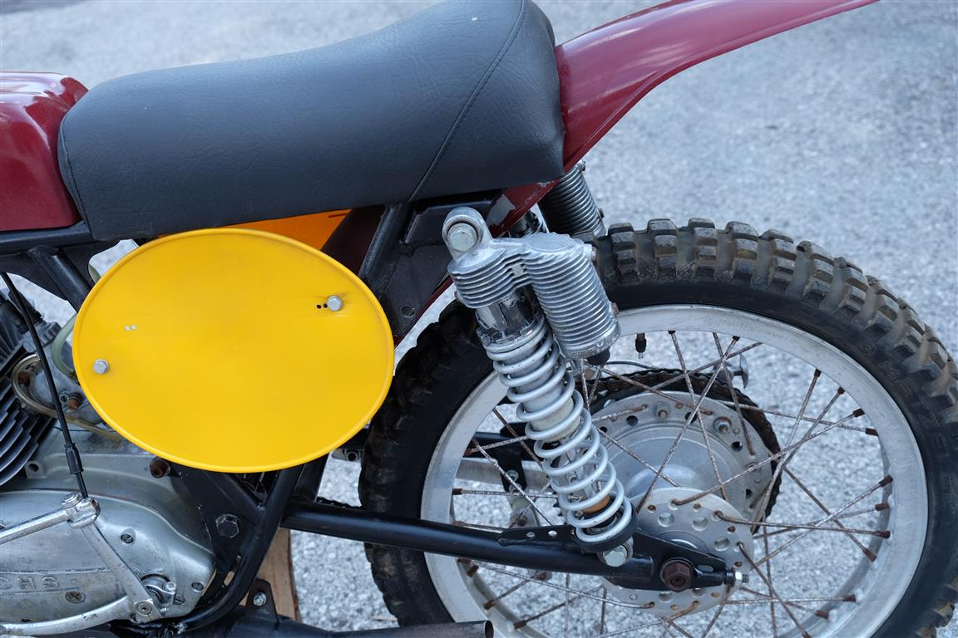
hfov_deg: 48.5
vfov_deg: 33.4
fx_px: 1064
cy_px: 319
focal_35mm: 40
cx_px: 479
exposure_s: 1/150
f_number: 4.5
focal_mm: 26.5
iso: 200
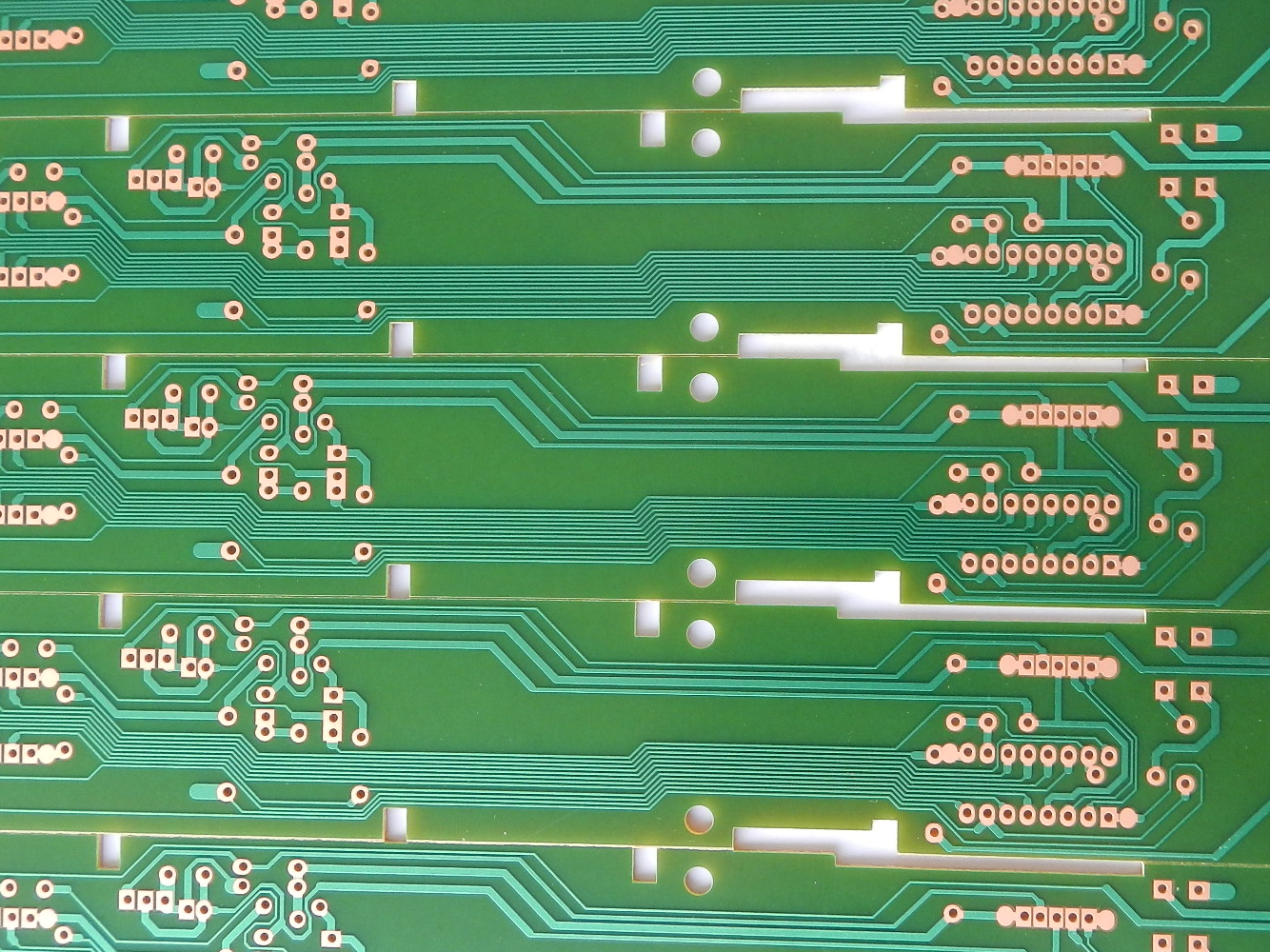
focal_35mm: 43
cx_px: 726
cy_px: 488
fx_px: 1577
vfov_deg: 33.6
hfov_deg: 43.7
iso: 125
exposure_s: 1/30
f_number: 3.9
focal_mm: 5
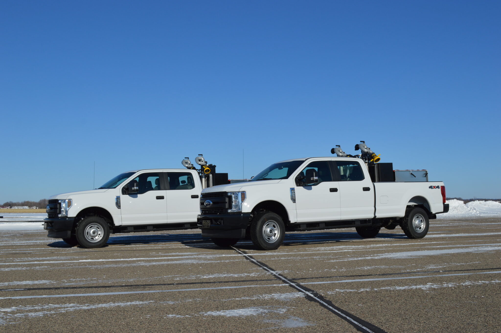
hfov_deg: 49.6
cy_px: 166
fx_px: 542
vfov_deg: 34.2
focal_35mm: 39
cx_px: 250
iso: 100
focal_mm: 26
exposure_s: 1/400
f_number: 10
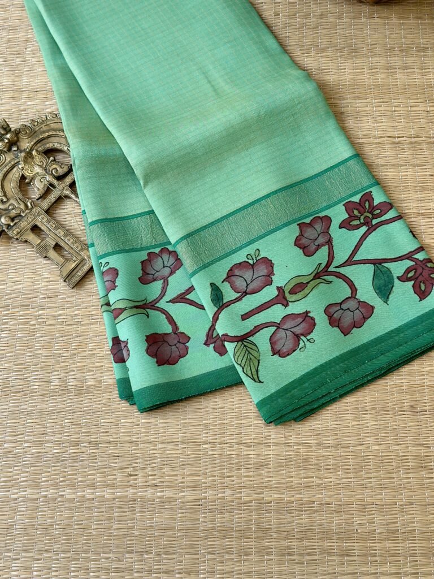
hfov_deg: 30.3
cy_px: 290
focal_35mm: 48
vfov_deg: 39.7
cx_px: 217
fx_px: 802
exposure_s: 1/133
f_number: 1.78
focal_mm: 6.86
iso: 100
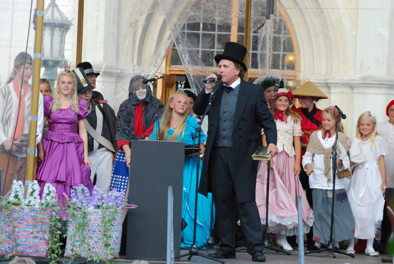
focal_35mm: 218
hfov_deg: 9.4
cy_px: 132
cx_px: 197
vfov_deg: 6.3
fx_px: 2384
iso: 400
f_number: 5
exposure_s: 1/320
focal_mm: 145
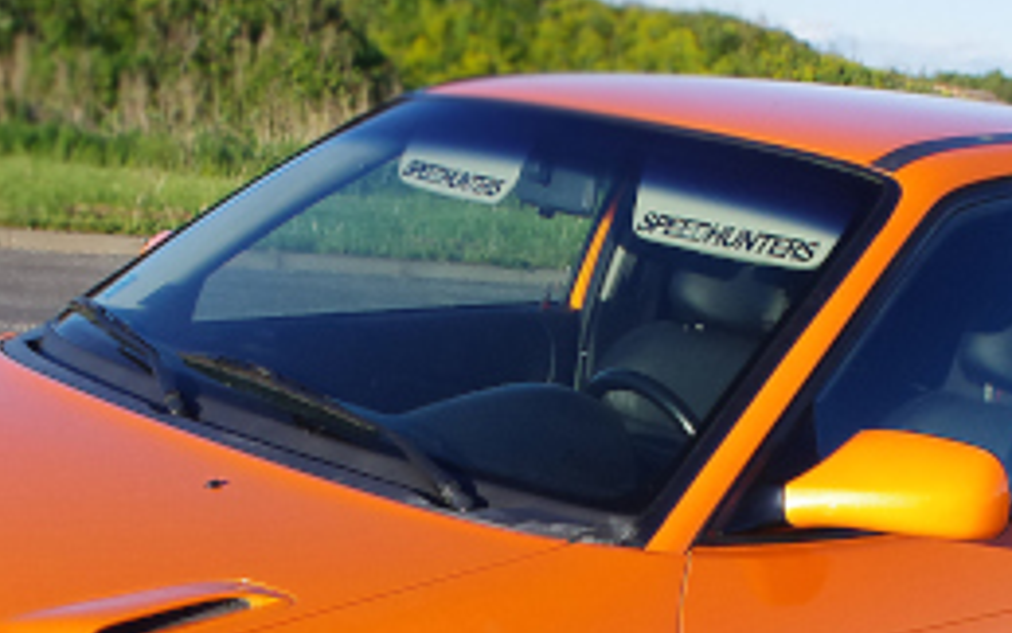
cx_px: 461
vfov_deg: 16.2
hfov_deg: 26.5
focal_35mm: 78
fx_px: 2152
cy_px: 697
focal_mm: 21.25
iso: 800
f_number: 9
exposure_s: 1/640
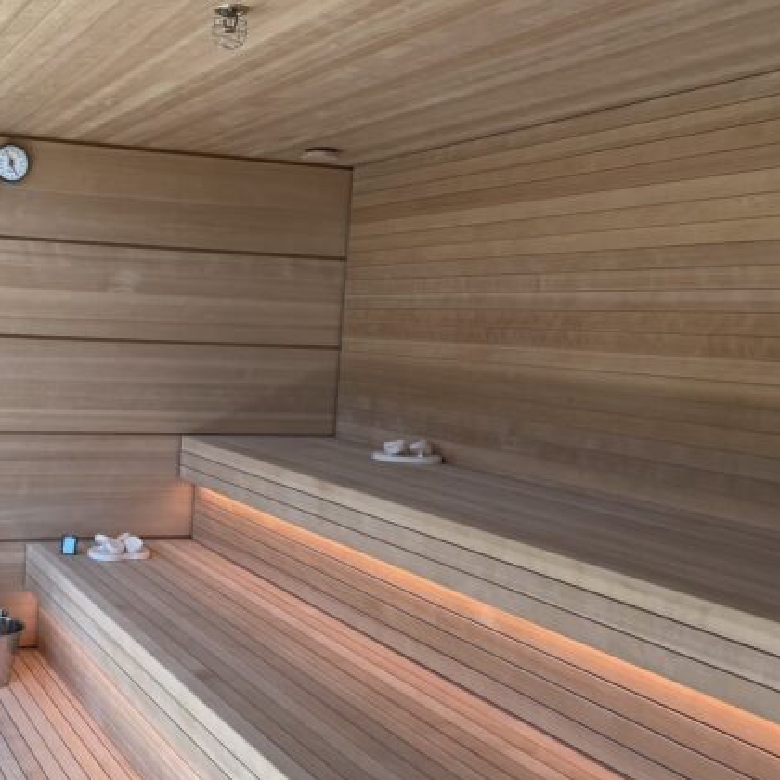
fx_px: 1071
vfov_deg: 40.0
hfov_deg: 37.8
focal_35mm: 42
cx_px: 100
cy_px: 412
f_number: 1.8
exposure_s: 1/125
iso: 32
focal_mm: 4.25
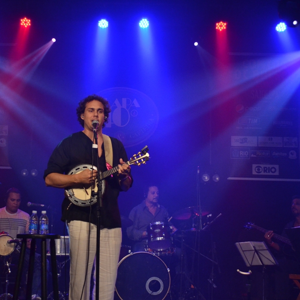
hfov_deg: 27.6
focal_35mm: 62
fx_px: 608
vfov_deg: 27.7
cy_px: 149
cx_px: 106
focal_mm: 32
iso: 1600
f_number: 4.8
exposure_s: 1/200
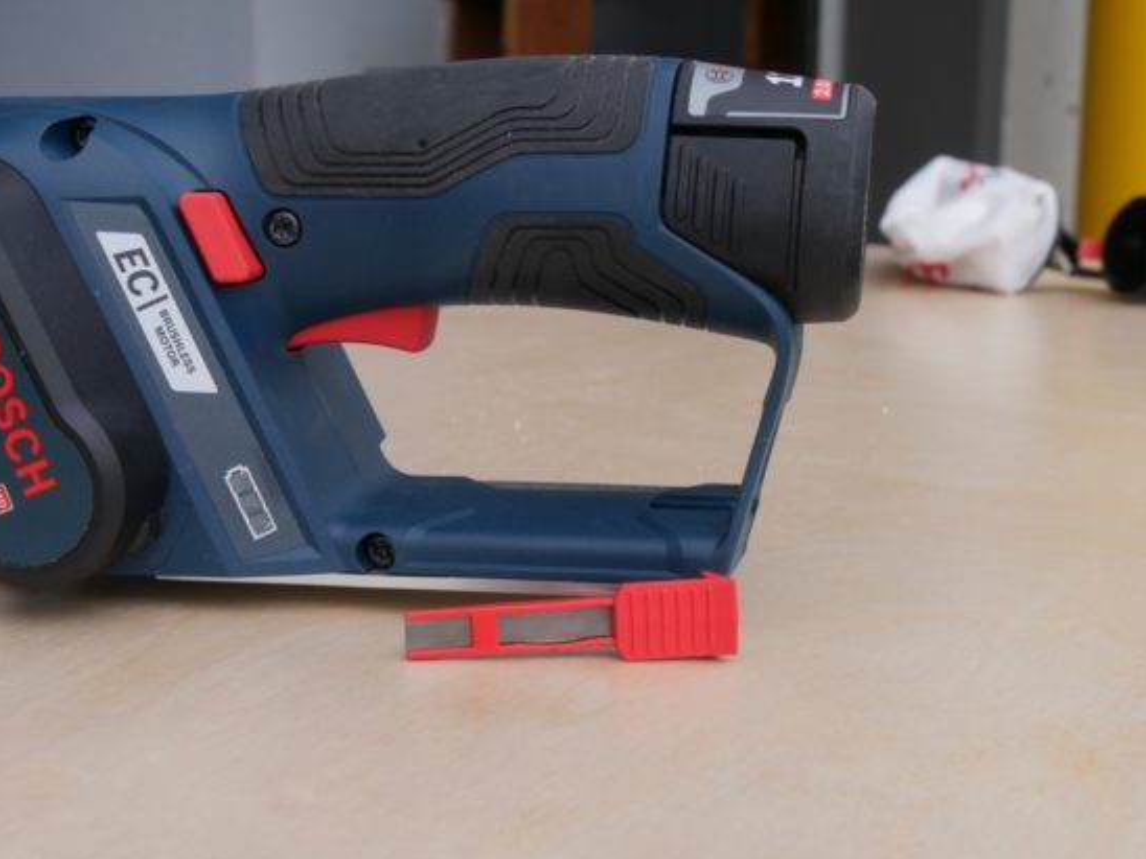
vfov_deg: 24.0
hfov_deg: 31.6
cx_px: 454
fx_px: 2019
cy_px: 543
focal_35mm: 61
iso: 200
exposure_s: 1/320
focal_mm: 24
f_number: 8
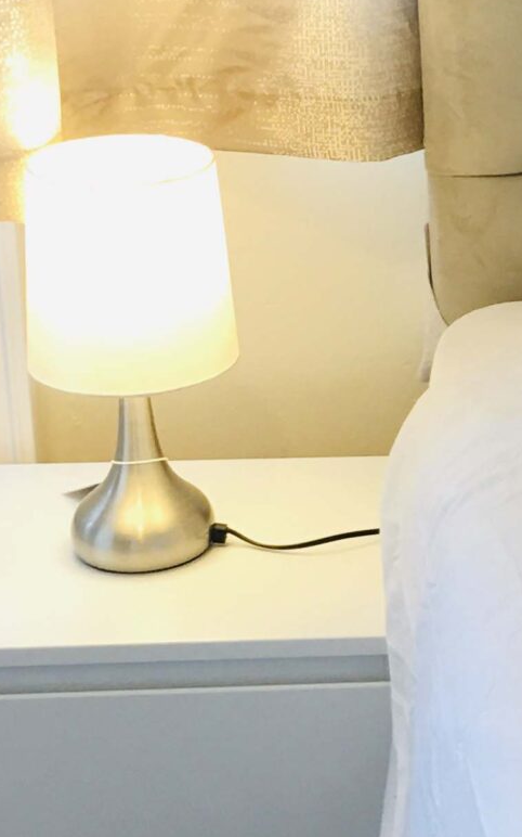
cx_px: 809
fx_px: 2323
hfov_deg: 12.2
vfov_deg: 20.4
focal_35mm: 102
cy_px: 301
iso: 32
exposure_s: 1/17
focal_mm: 4.15
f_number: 2.2
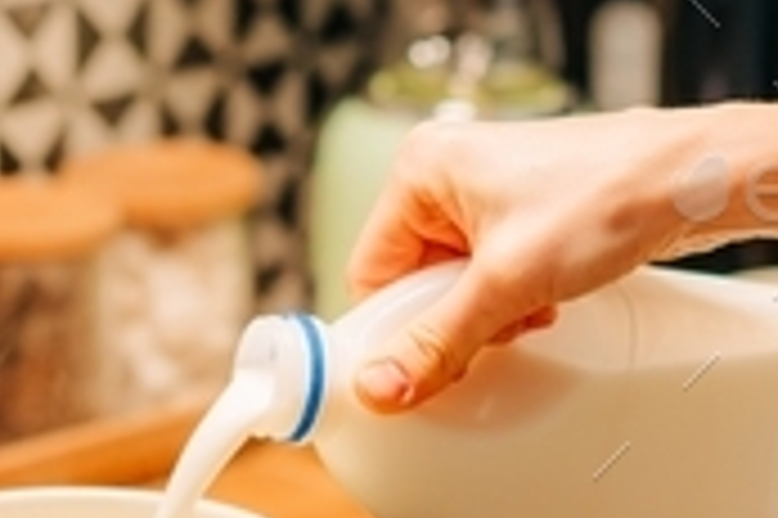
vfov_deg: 7.3
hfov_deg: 10.9
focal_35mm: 188
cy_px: 399
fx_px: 4059
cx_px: 184
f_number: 2
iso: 1250
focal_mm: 55
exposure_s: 1/160
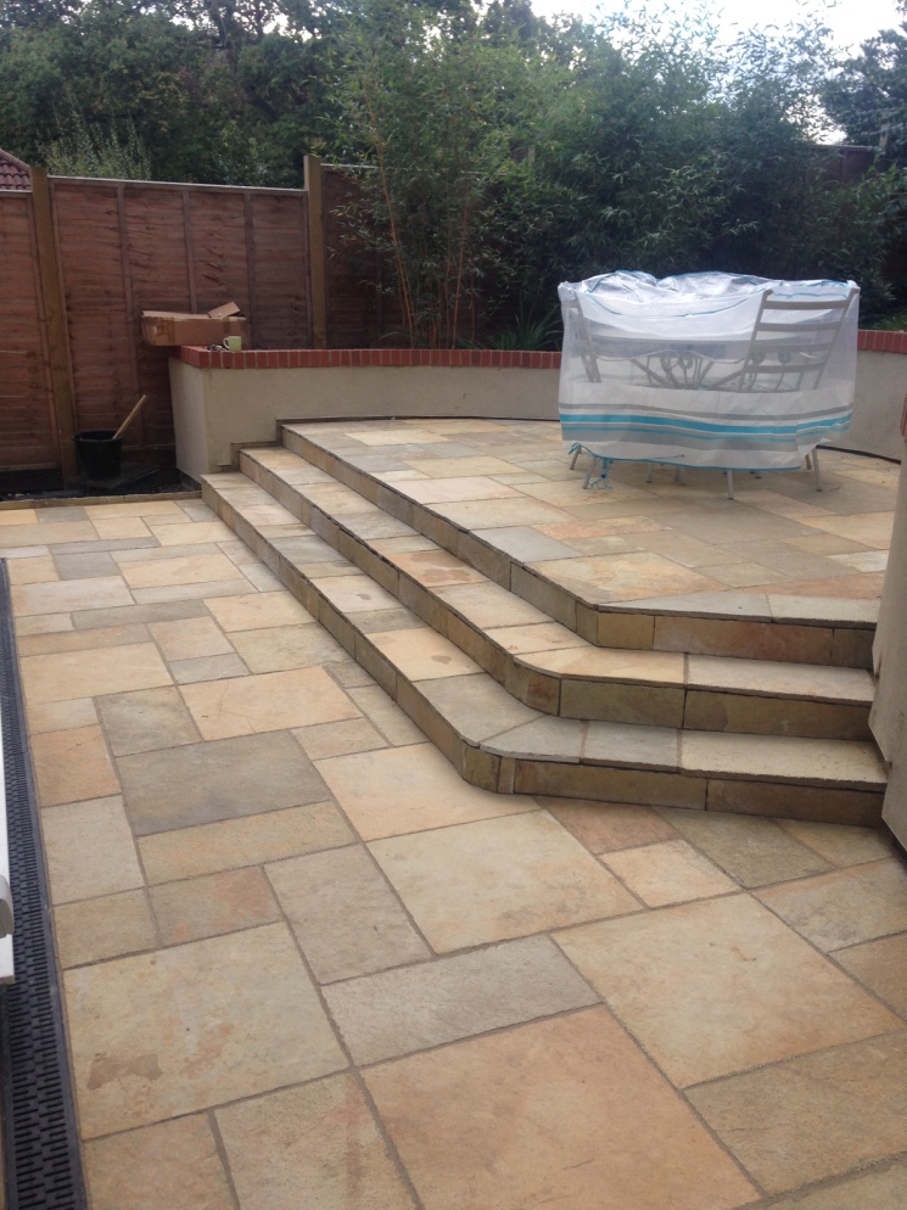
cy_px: 621
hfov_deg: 41.8
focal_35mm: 34
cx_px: 465
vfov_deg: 54.0
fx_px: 1188
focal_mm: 4.12
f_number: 2.4
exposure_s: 1/279
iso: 50
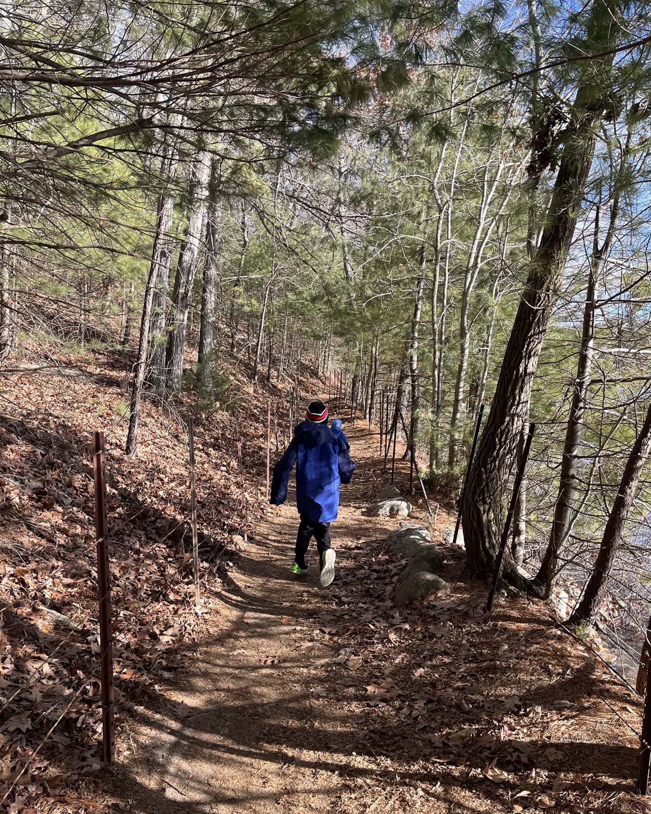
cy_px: 442
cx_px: 335
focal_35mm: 28
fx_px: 674
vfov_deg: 62.1
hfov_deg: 51.5
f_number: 1.6
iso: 50
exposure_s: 1/639
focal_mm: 5.1
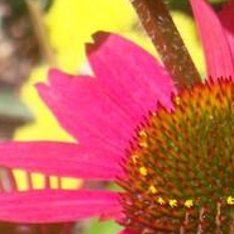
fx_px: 3839
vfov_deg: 3.5
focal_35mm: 502
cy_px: -97
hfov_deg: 3.5
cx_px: 338
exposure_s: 1/320
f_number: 5.7
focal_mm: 18.8
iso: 100
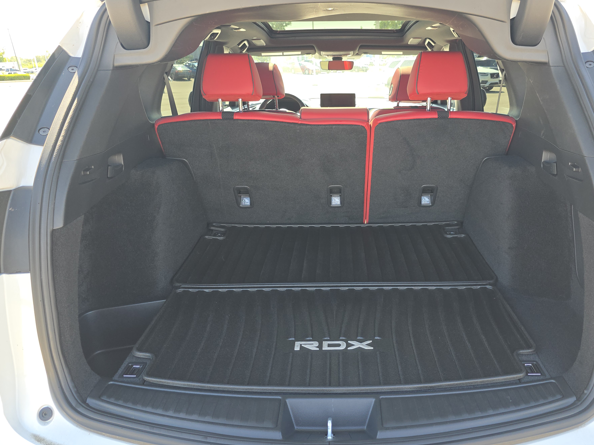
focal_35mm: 26
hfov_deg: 67.1
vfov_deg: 53.0
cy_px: 233
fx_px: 446
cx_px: 328
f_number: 1.7
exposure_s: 1/180
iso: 50
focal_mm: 6.3
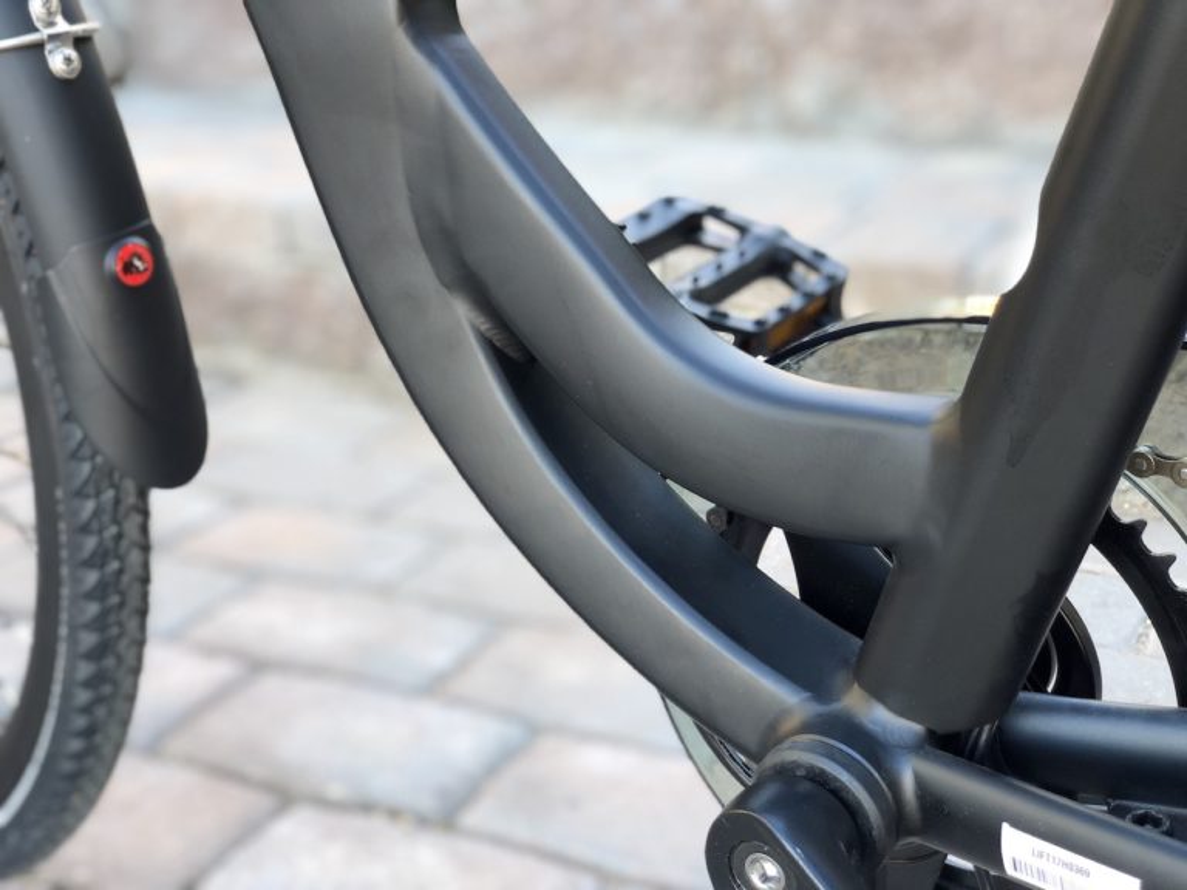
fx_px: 1783
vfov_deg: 28.0
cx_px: 594
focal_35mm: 52
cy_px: 445
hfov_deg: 36.8
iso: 40
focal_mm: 6
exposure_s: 1/60
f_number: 2.4
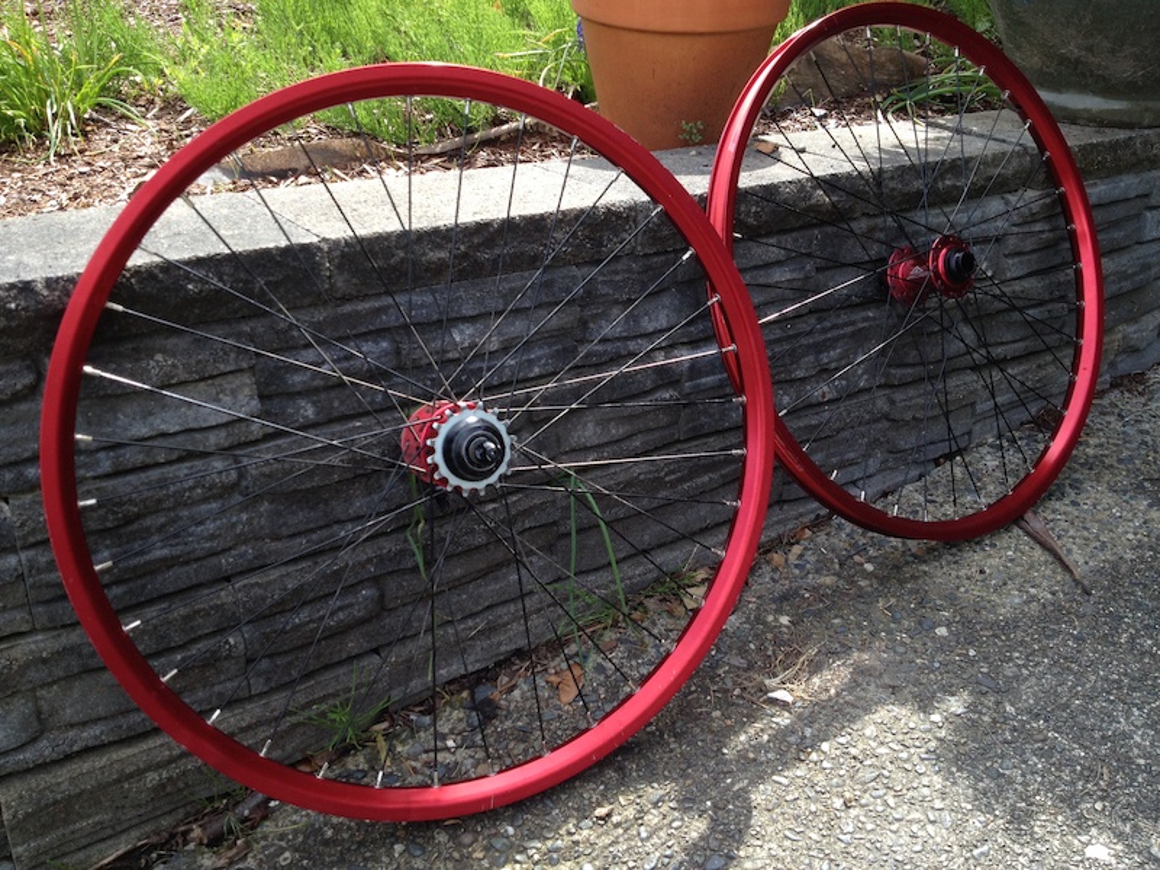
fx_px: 1173
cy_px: 435
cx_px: 580
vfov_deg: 40.7
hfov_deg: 52.6
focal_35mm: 35
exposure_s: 1/347
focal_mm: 4.28
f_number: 2.4
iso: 50
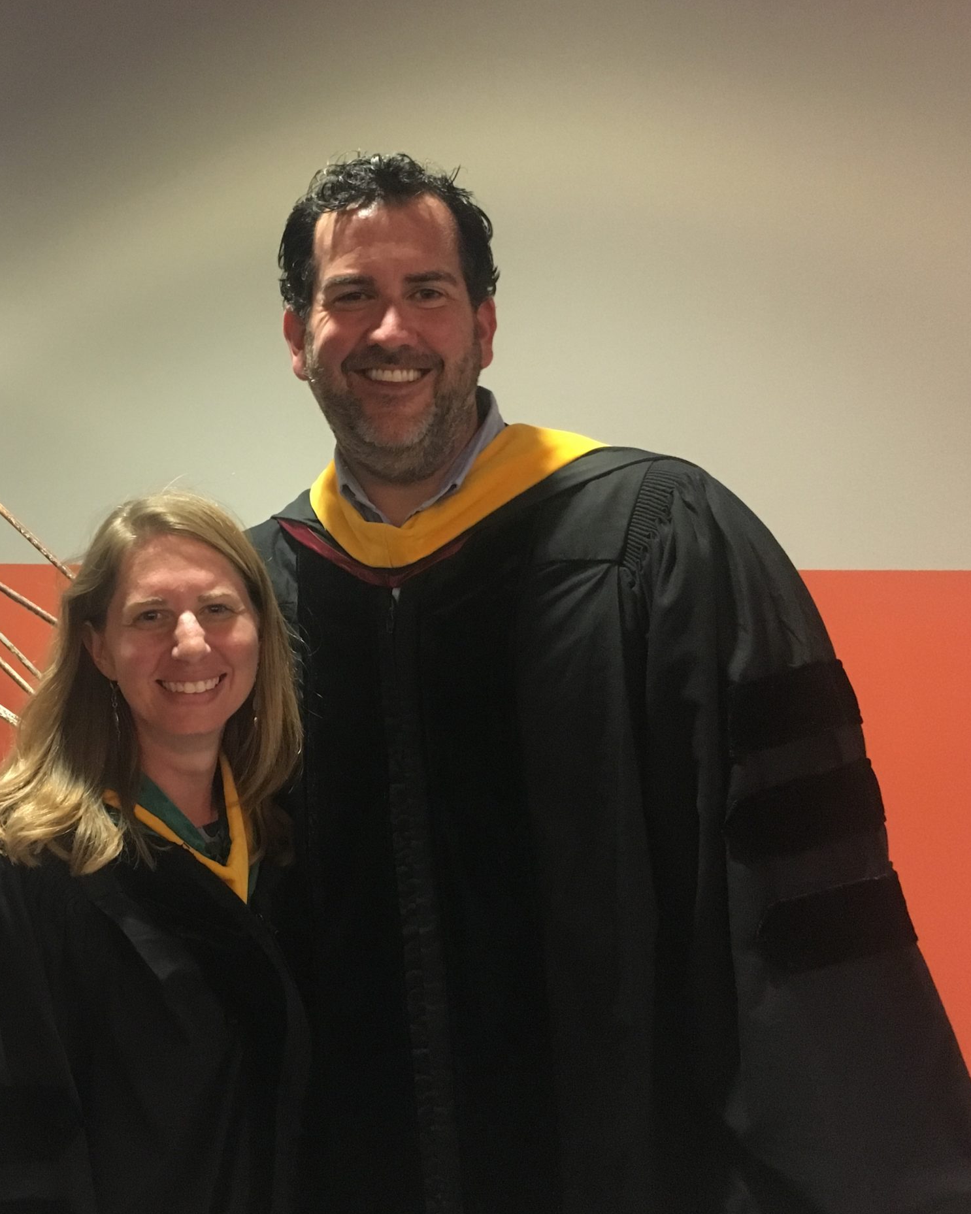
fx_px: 1401
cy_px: 604
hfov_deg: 37.3
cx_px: 246
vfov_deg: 46.8
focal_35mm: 39
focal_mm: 4.15
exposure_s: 1/15
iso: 250
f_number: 2.2
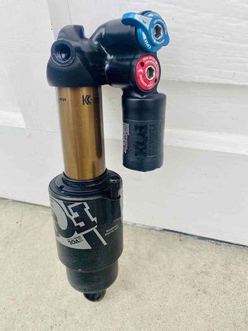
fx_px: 248
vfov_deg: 67.3
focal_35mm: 26
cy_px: 166
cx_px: 124
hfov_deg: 53.1
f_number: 1.8
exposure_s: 1/534
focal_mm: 4.25
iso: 32
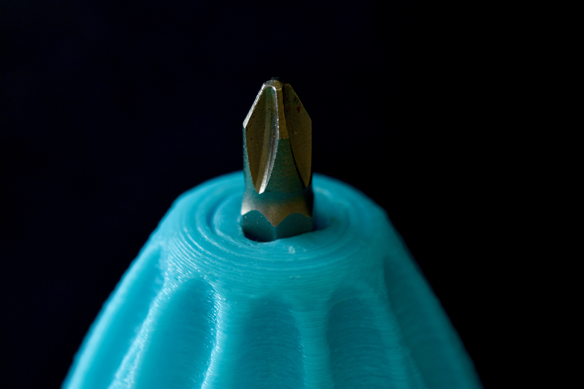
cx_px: 292
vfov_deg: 10.2
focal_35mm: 135
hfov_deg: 15.2
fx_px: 2190
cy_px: 194
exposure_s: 1/80
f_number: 8
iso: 250
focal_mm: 90
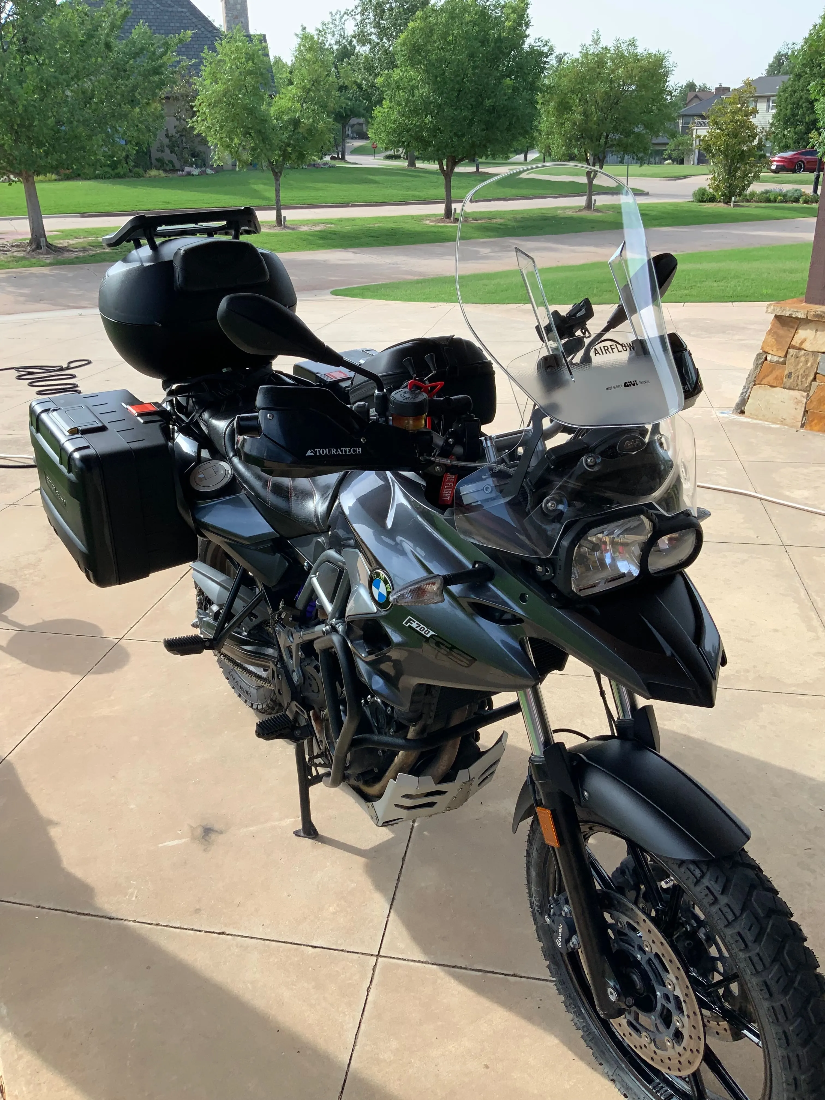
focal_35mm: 29
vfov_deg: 61.7
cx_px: 412
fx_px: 922
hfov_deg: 48.2
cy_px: 550
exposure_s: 1/457
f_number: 1.8
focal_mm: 3
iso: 16
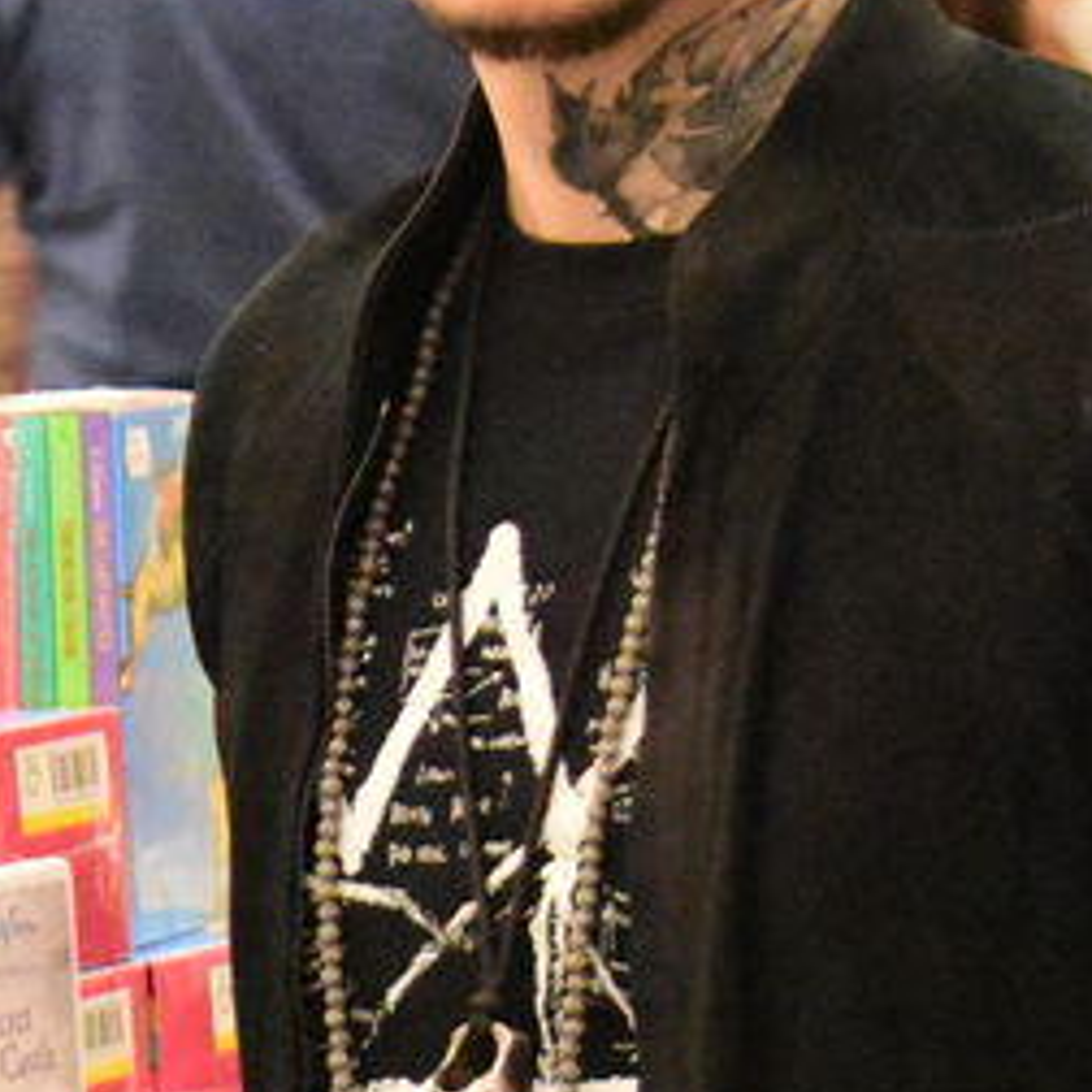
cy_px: 494
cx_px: -316
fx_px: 11921
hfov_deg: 5.2
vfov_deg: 5.2
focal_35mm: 334
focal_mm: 55
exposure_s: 1/250
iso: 12800
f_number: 5
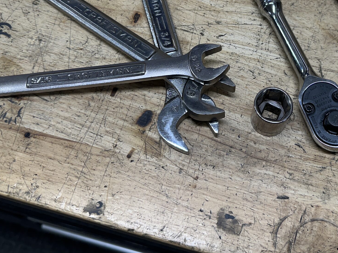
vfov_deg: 33.4
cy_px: 53
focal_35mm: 42
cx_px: 235
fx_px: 410
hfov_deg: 43.9
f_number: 1.78
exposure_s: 1/139
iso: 64
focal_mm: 6.86
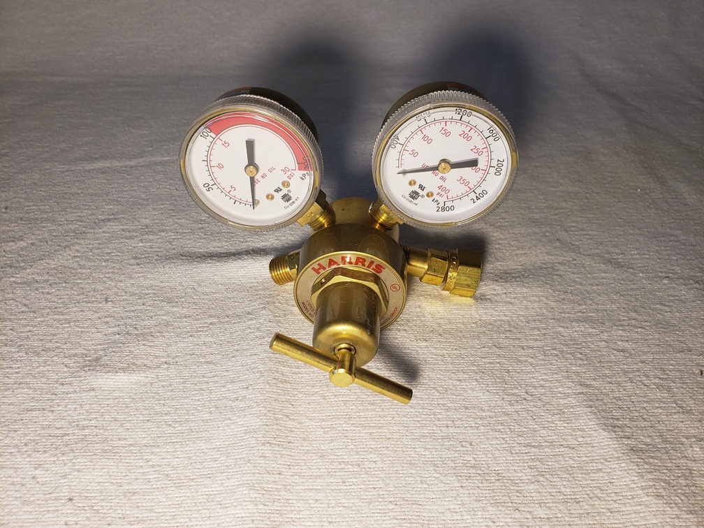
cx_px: 352
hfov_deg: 67.3
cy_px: 264
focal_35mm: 26
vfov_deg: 53.1
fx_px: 529
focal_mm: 4.3
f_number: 2.4
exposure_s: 1/60
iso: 50
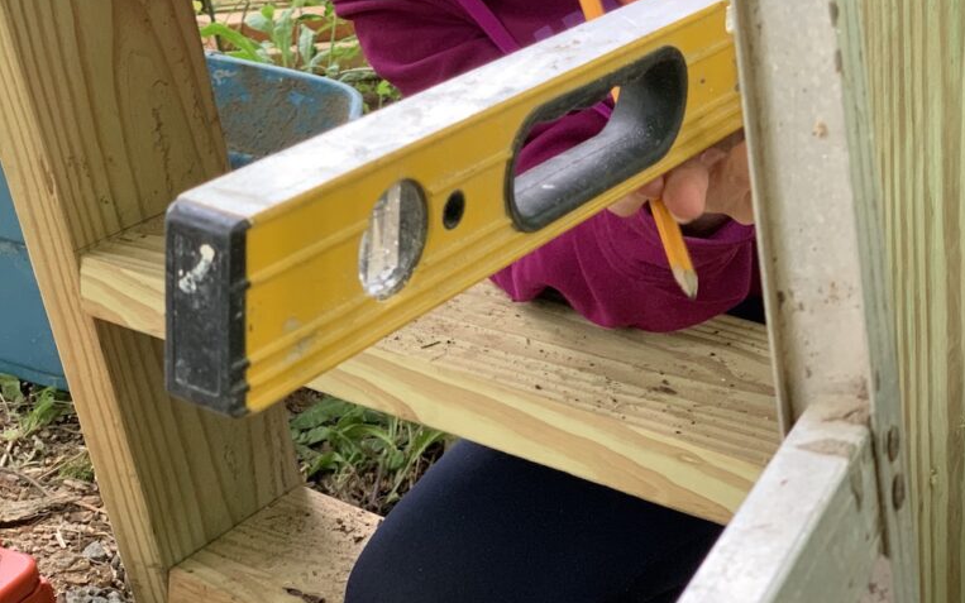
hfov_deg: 27.8
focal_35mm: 74
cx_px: 484
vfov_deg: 17.4
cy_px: 87
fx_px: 1946
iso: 200
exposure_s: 1/60
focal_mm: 6
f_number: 2.4
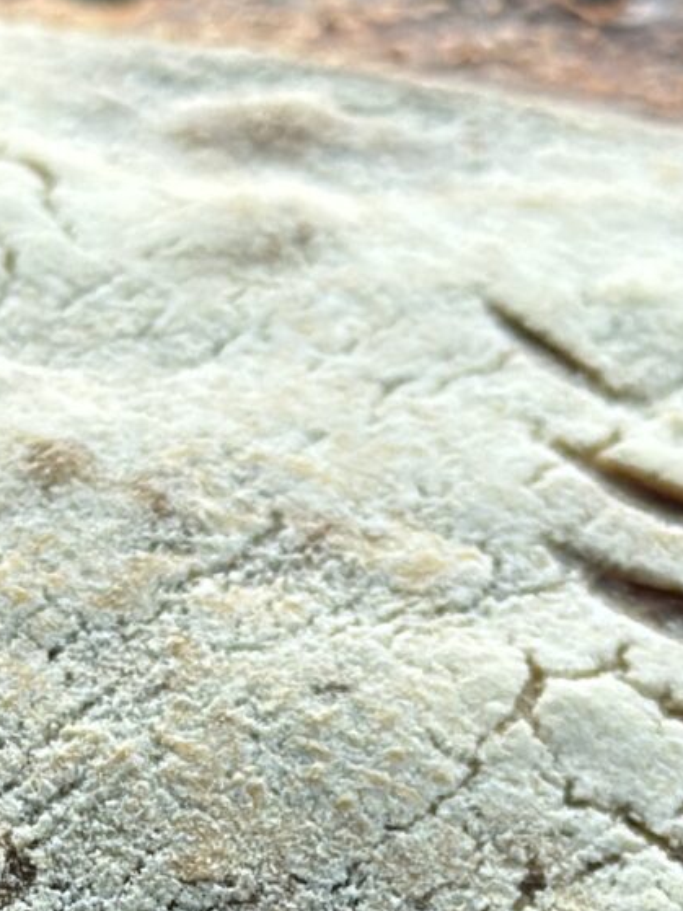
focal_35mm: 220
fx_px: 5790
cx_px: 70
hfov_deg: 6.7
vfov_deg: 8.8
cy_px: 1239
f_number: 1.78
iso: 80
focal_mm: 6.86
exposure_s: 1/1009
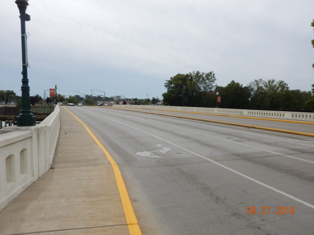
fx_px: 218
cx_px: 157
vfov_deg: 56.8
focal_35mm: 24
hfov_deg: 71.6
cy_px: 118
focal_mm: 4.3
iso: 125
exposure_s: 1/1250
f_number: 4.1
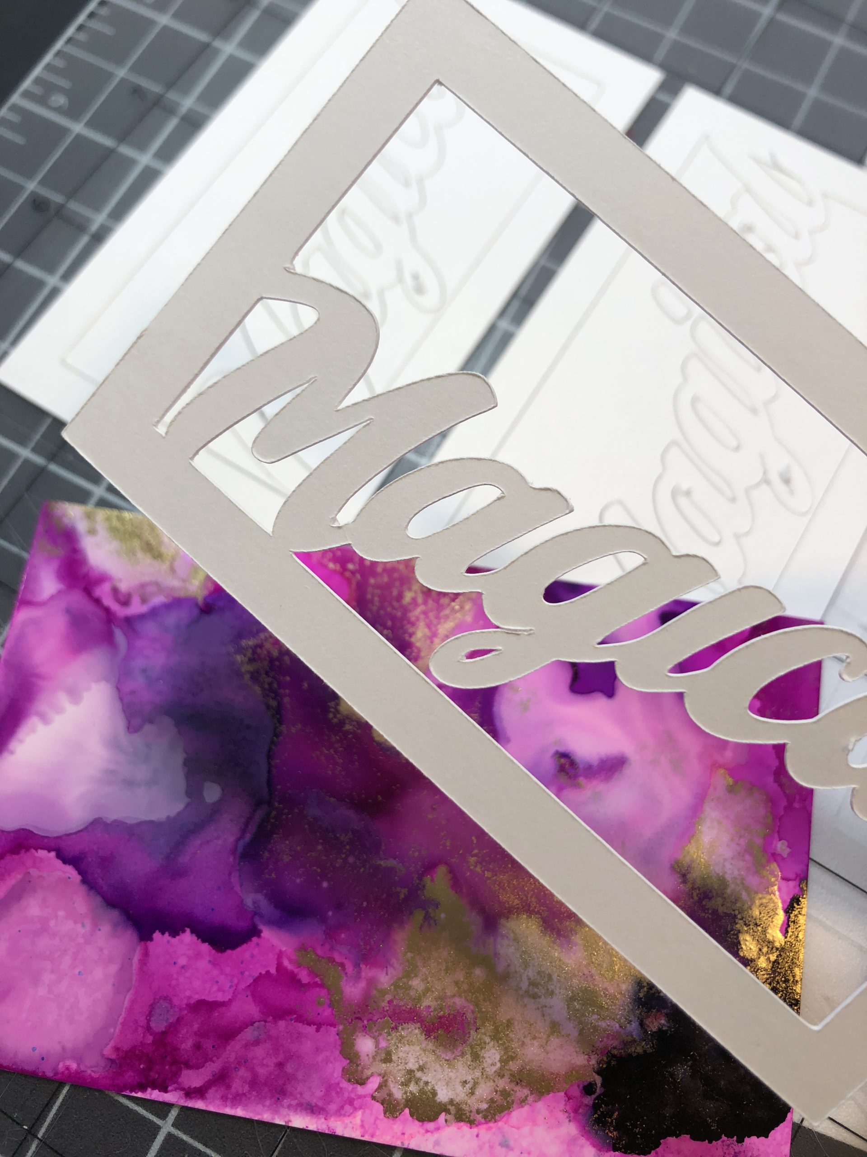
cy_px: 578
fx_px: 935
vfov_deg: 63.4
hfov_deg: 49.7
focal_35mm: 28
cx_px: 434
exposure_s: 1/120
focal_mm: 4
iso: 40
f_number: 1.8
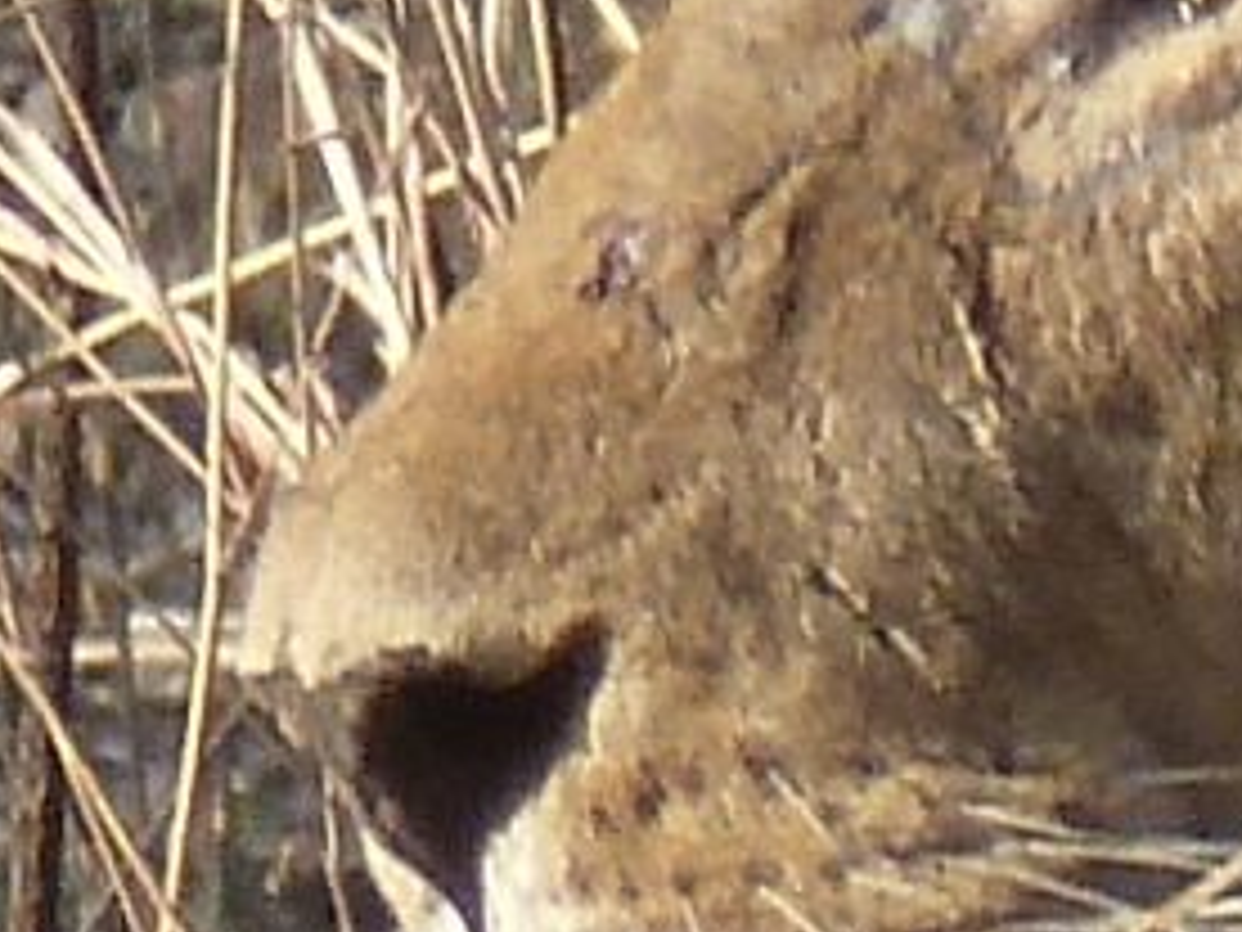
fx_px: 166121
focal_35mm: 4630
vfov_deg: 0.3
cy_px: 959
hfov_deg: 0.4
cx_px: 1341
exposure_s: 1/160
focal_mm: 68.8
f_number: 5.9
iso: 100
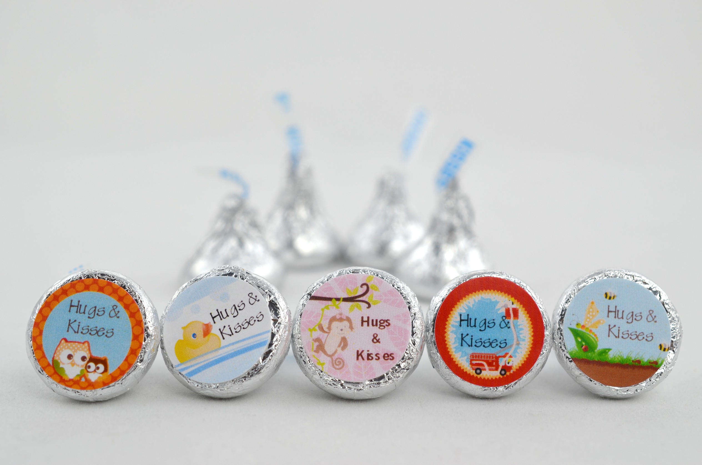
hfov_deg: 33.5
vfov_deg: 22.5
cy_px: 232
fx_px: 1168
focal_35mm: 60
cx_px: 351
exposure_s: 1/160
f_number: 6.3
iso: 200
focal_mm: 40
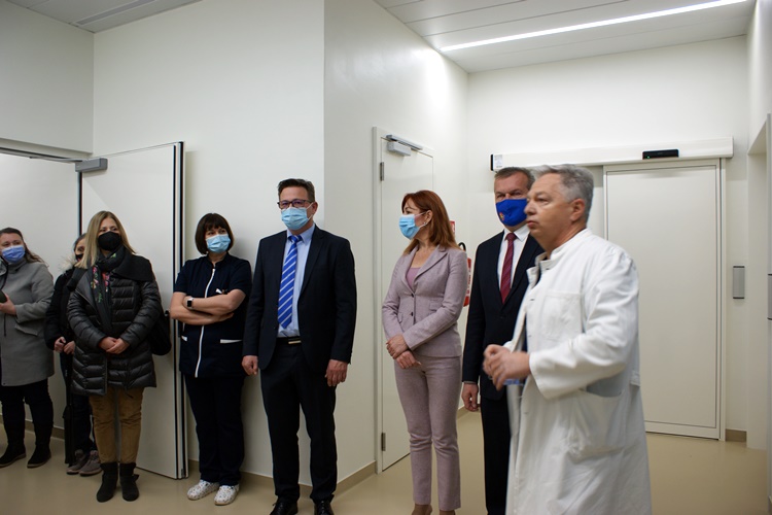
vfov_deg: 47.9
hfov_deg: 67.4
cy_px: 258
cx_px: 386
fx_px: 579
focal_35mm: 27
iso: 160
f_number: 3.5
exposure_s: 1/30
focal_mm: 18
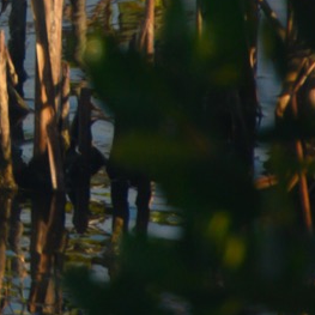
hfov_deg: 0.6
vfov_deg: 0.6
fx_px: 32440
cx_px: -1047
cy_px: -592
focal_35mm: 3151
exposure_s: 1/800
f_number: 7.1
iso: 200
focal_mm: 390
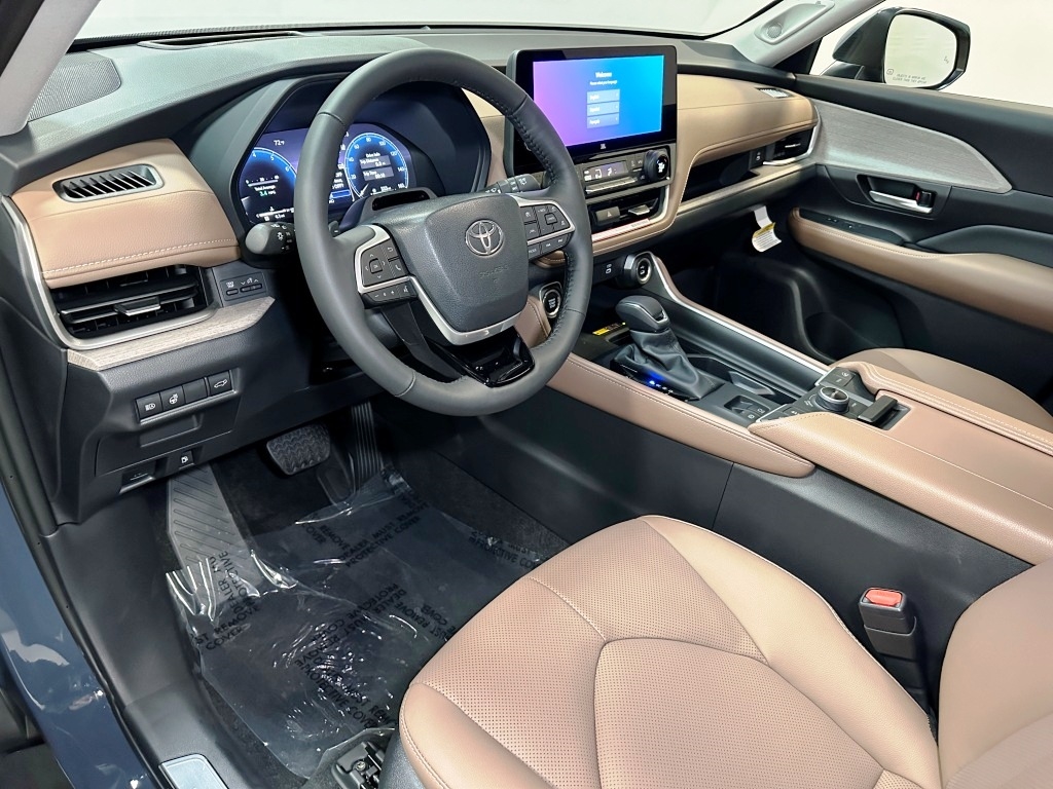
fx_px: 730
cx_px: 526
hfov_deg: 71.6
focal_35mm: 24
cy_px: 394
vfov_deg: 56.8
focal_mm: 6.86
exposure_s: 1/30
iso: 800
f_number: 1.78
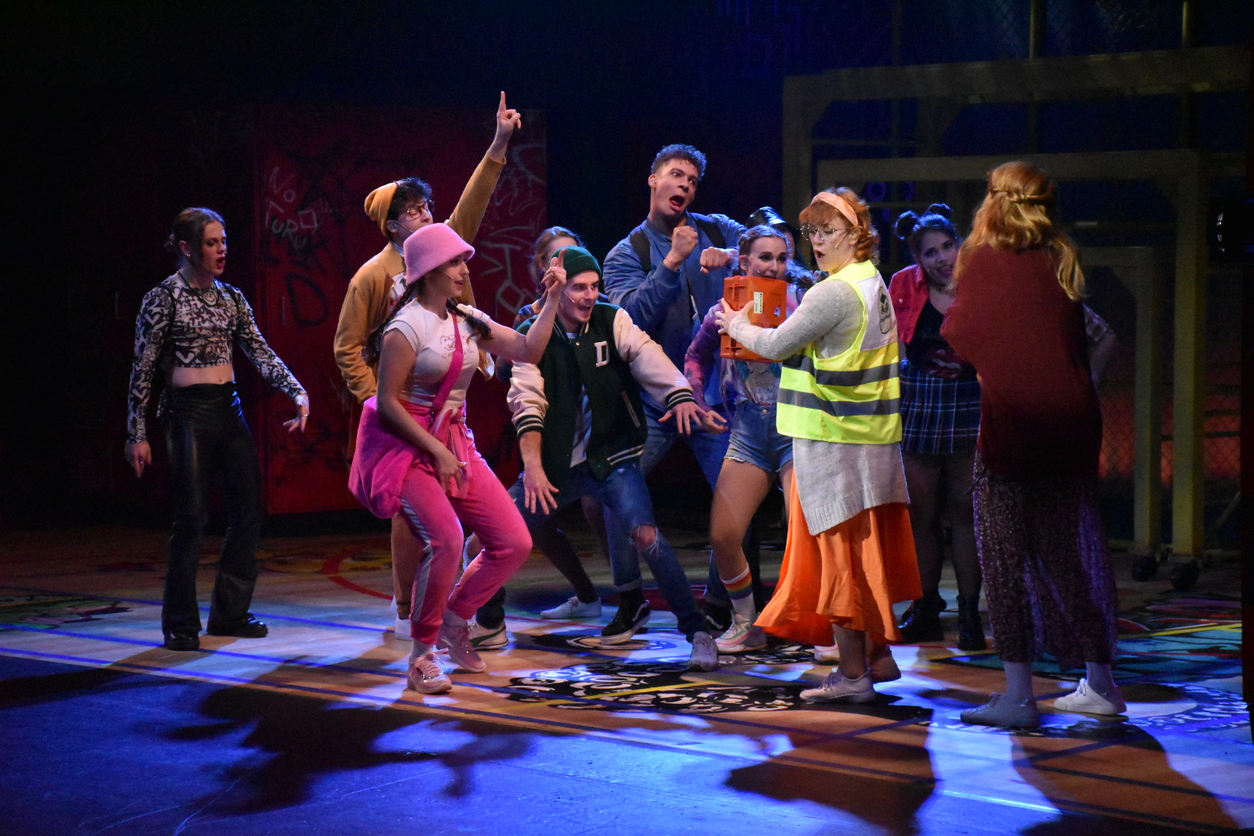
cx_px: 627
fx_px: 3657
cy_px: 418
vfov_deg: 13.0
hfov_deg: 19.5
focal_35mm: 105
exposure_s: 1/1600
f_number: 5
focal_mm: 70
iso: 10000
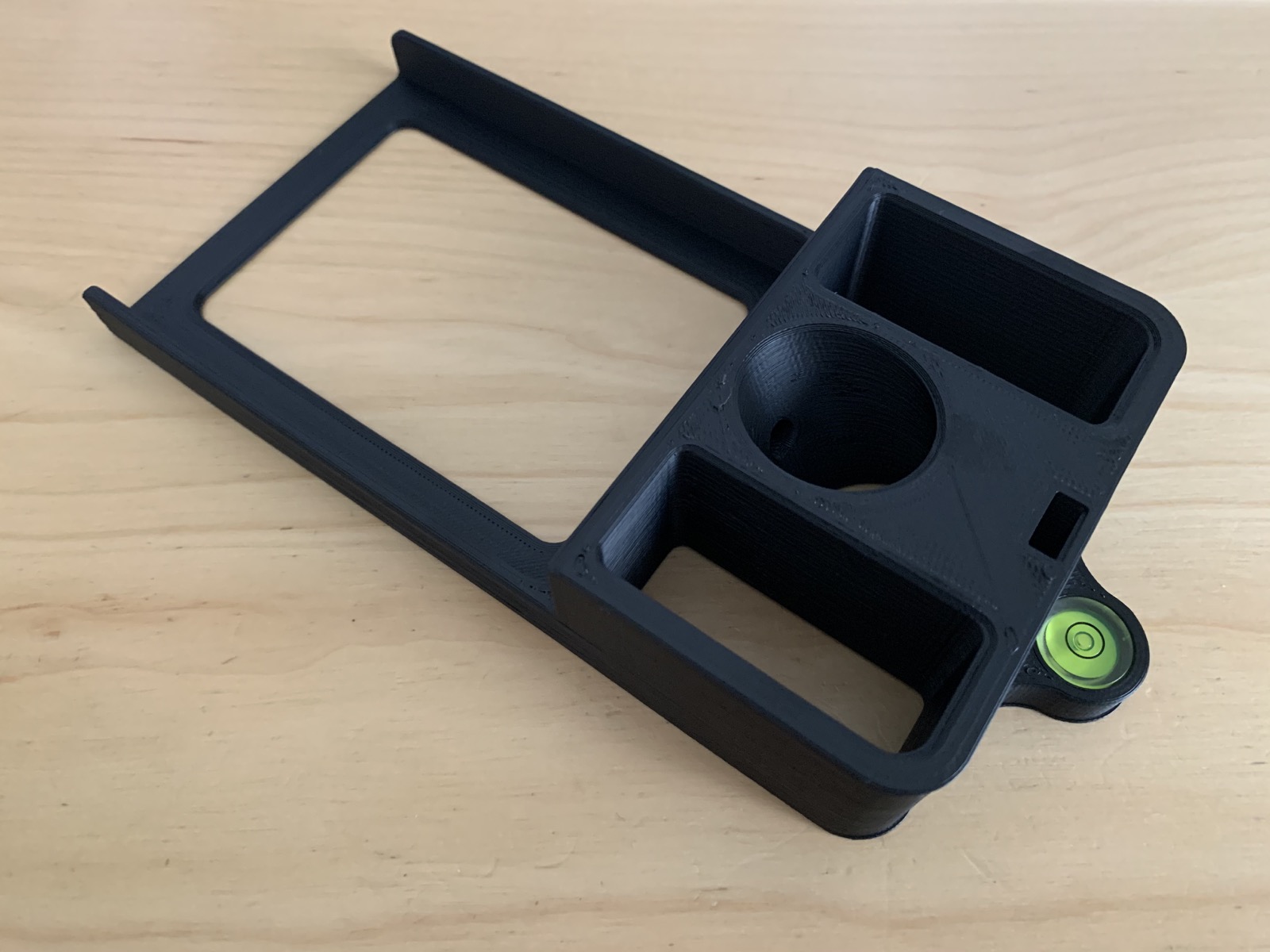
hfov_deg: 67.3
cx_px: 635
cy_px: 476
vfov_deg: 53.1
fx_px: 954
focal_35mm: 26
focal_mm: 4.25
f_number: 1.8
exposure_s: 1/53
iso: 400
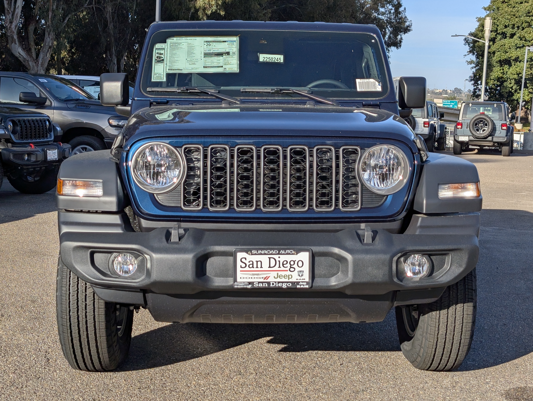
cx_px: 266
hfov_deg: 38.9
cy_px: 200
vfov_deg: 29.7
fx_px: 756
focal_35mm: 49
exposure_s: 1/1244
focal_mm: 6.9
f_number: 1.68
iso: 22
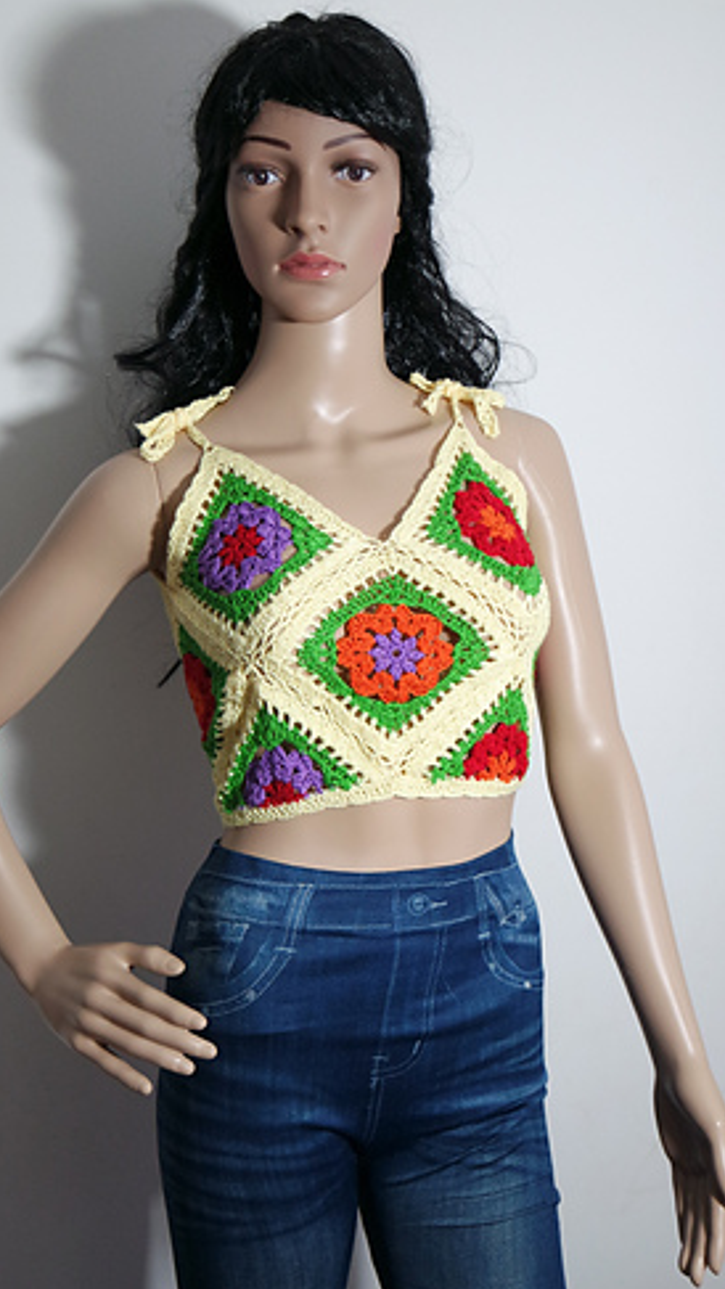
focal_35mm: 43
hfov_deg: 27.7
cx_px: 324
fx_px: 1469
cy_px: 651
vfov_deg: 47.4
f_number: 4.5
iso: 800
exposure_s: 1/50
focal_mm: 26
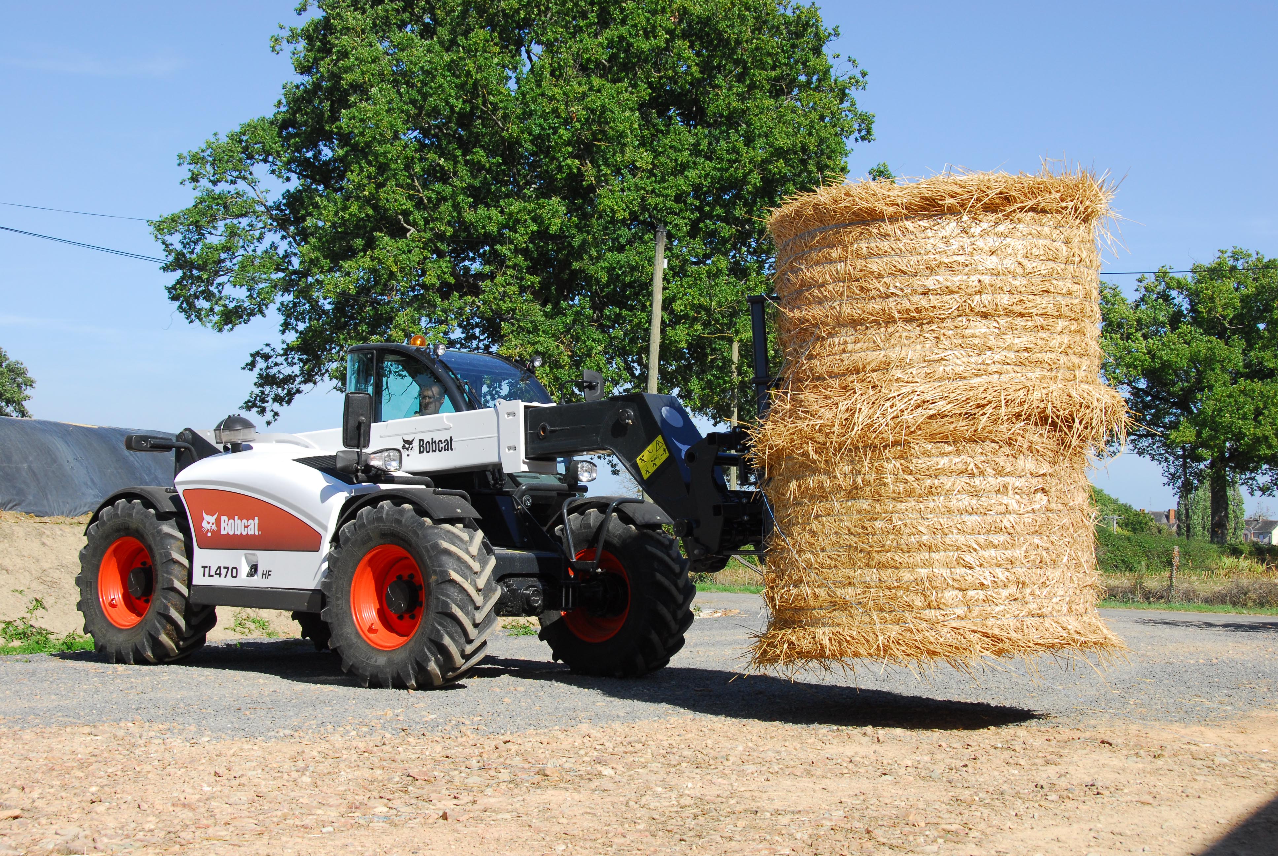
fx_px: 1866
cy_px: 428
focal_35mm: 52
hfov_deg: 37.8
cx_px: 639
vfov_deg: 25.8
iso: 200
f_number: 9
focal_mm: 35
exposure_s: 1/320
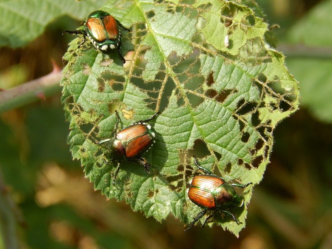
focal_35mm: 145
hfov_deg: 13.6
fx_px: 1391
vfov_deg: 10.2
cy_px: 125
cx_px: 168
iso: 220
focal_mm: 25.3
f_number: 4.9
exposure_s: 1/250
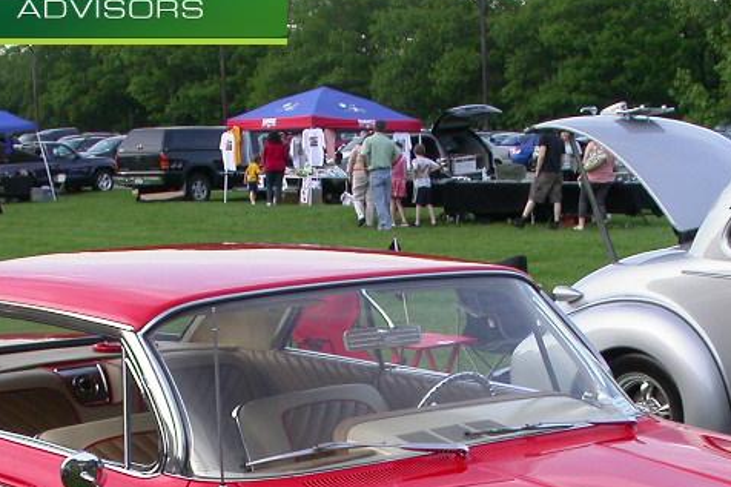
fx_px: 1725
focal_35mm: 85
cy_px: 522
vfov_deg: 15.7
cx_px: 392
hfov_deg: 23.9
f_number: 4.7
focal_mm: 7.85
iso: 100
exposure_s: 1/131
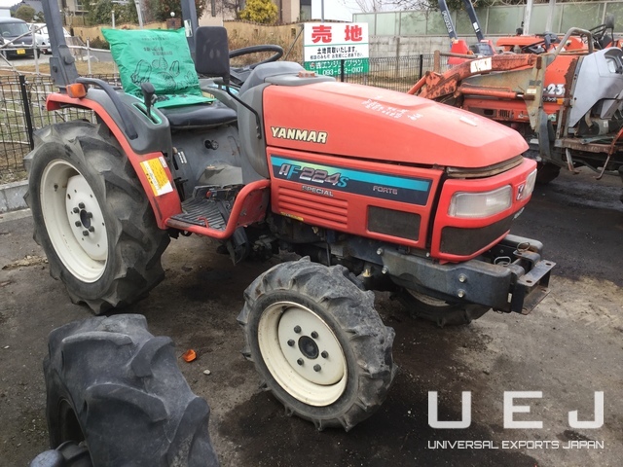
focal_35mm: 31
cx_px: 312
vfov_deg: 45.4
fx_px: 558
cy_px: 234
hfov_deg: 58.4
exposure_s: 1/120
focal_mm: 3.3
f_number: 2.4
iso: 32
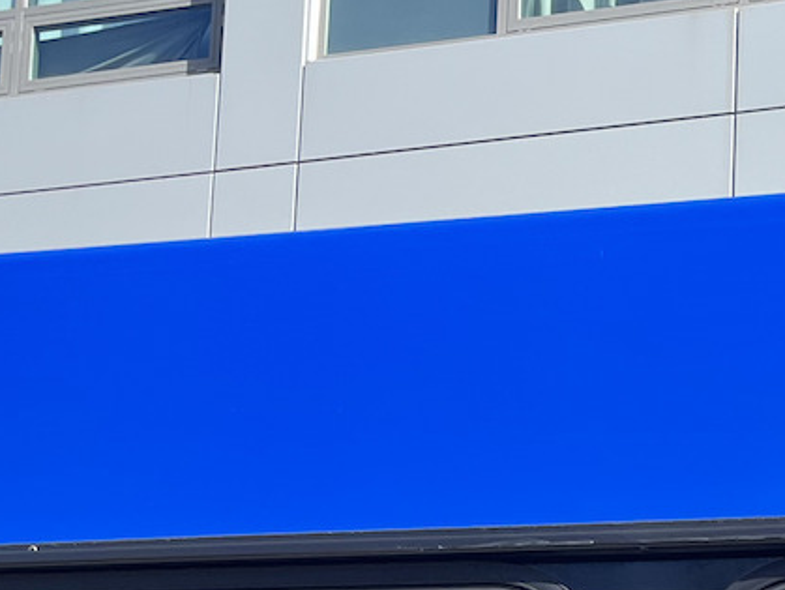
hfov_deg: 20.4
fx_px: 2111
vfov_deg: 14.9
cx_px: 779
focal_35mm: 93
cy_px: 840
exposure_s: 1/891
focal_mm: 5.1
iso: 50
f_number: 1.6
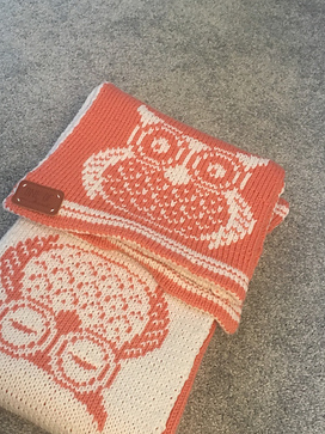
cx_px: 142
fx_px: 501
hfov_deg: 35.9
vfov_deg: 46.6
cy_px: 257
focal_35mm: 40
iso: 200
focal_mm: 4.15
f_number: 2.2
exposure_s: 1/17
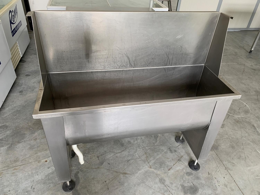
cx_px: 130
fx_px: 195
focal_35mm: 26
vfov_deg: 53.1
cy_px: 98
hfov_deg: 67.3
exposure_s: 1/121
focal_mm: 4.25
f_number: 1.8
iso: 64
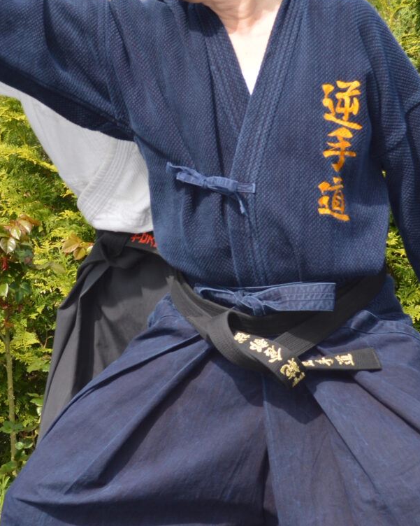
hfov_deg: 13.4
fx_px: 1788
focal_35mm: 115
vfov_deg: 16.7
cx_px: 128
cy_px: 248
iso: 100
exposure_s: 1/200
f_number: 5.6
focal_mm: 30
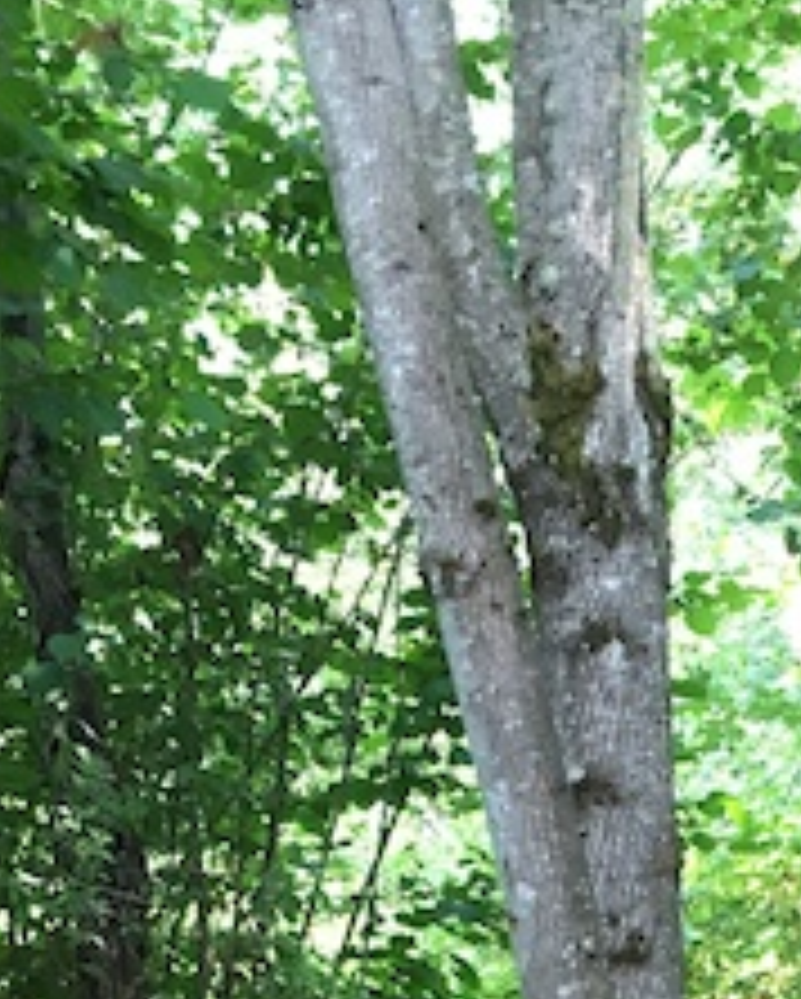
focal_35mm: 102
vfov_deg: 16.6
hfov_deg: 14.8
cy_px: 1606
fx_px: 3018
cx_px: 882
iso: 25
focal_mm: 4.15
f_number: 2.2
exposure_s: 1/30
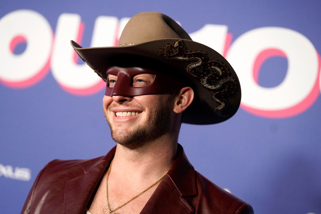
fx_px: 963
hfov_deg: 18.9
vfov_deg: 12.7
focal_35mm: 108
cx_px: 160
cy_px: 107
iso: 5000
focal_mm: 108
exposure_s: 1/640
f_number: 3.2
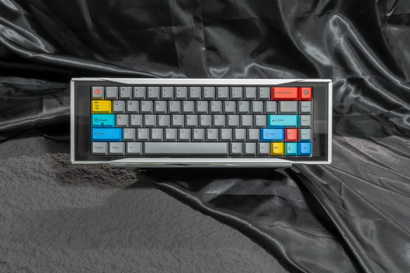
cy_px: 136
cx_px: 205
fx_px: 769
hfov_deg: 29.9
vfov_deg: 20.2
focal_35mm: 68
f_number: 8
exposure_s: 1/2.5
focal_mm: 45
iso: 400
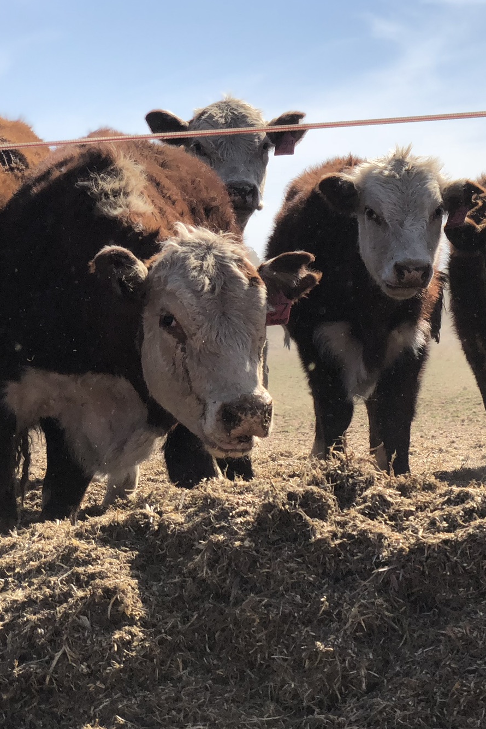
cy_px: 369
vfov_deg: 24.5
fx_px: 1680
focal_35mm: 83
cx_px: 538
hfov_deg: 16.0
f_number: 2.4
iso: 16
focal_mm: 6
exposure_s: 1/1116
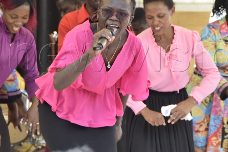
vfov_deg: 3.9
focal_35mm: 355
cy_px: 52
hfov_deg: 5.8
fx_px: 2249
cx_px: 112
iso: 400
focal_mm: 170
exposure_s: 1/200
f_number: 9
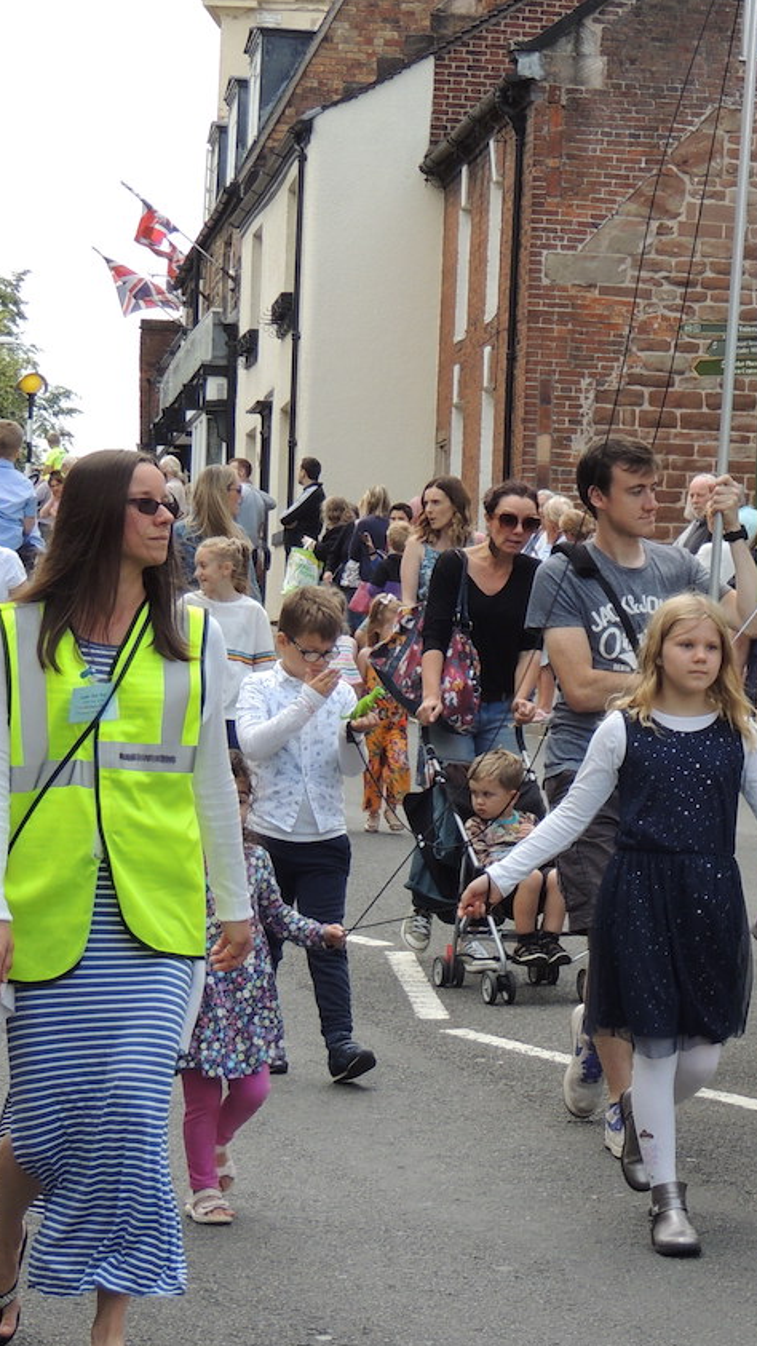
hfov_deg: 9.6
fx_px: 4462
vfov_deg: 17.2
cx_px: 862
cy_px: 647
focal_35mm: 125
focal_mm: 12.4
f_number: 3.9
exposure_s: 1/250
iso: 100
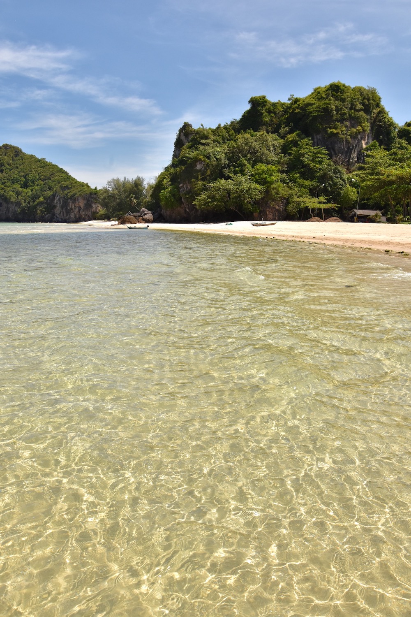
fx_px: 462
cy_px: 308
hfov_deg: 47.9
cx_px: 206
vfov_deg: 67.4
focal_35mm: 27
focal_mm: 18
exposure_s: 1/1600
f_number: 7.1
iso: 400
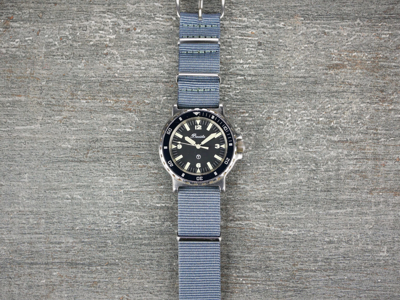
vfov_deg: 24.4
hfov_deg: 32.2
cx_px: 200
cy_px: 150
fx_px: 694
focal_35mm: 60
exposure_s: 1/160
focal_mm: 30
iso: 800
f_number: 4.5
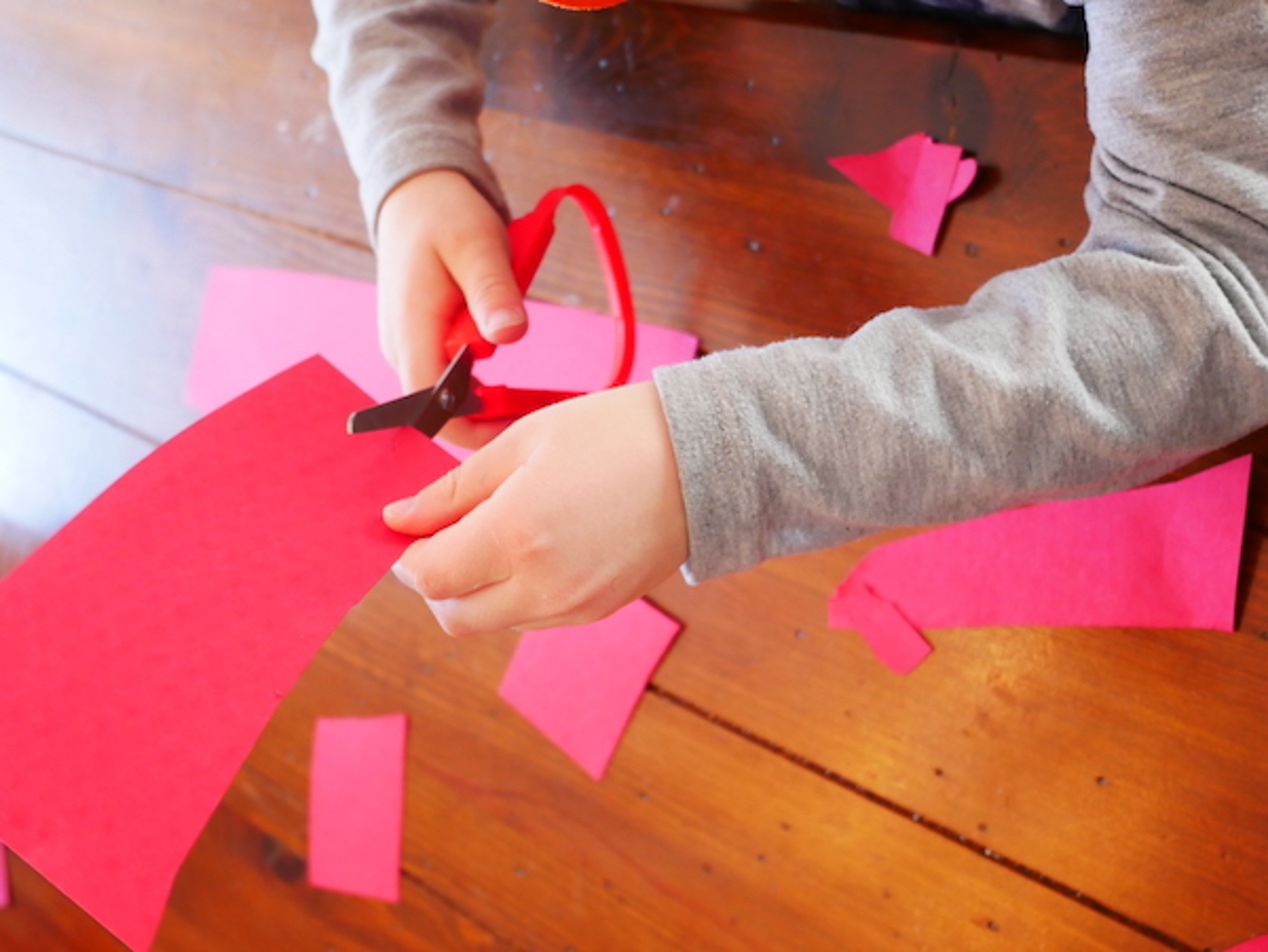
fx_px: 1760
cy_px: 476
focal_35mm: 48
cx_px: 634
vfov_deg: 30.3
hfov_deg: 39.6
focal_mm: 24
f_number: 5
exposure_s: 1/60
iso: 640
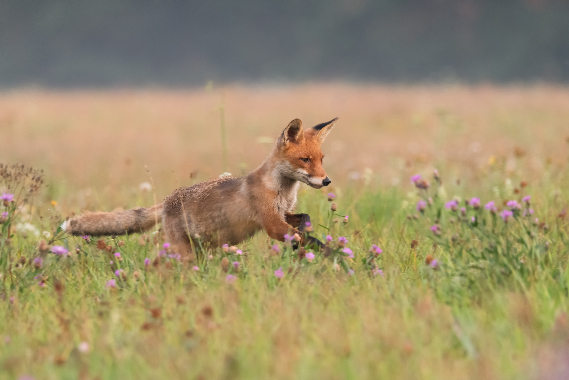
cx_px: 284
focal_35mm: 350
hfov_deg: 5.9
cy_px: 190
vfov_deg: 3.9
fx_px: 5532
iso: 2500
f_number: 6
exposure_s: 1/640
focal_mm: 350
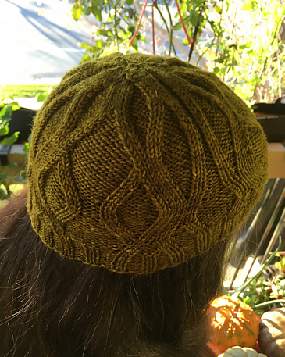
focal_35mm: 31
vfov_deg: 57.2
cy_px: 185
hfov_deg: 47.1
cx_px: 140
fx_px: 327
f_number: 2.2
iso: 25
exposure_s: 1/40
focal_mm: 4.15
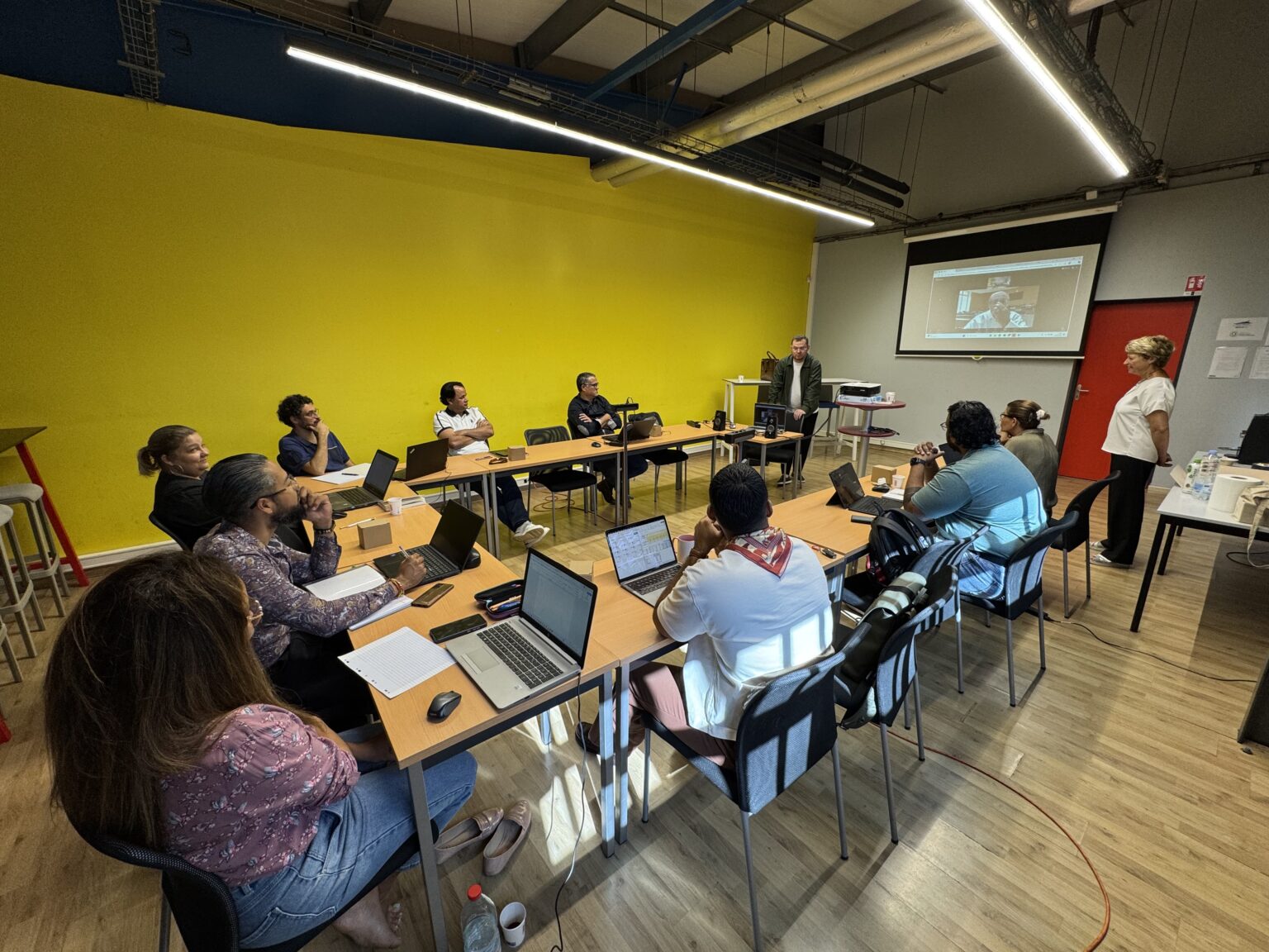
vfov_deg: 85.7
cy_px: 476
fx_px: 513
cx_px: 634
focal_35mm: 14
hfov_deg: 102.1
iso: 100
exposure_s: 1/100
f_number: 2.2
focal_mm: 2.22
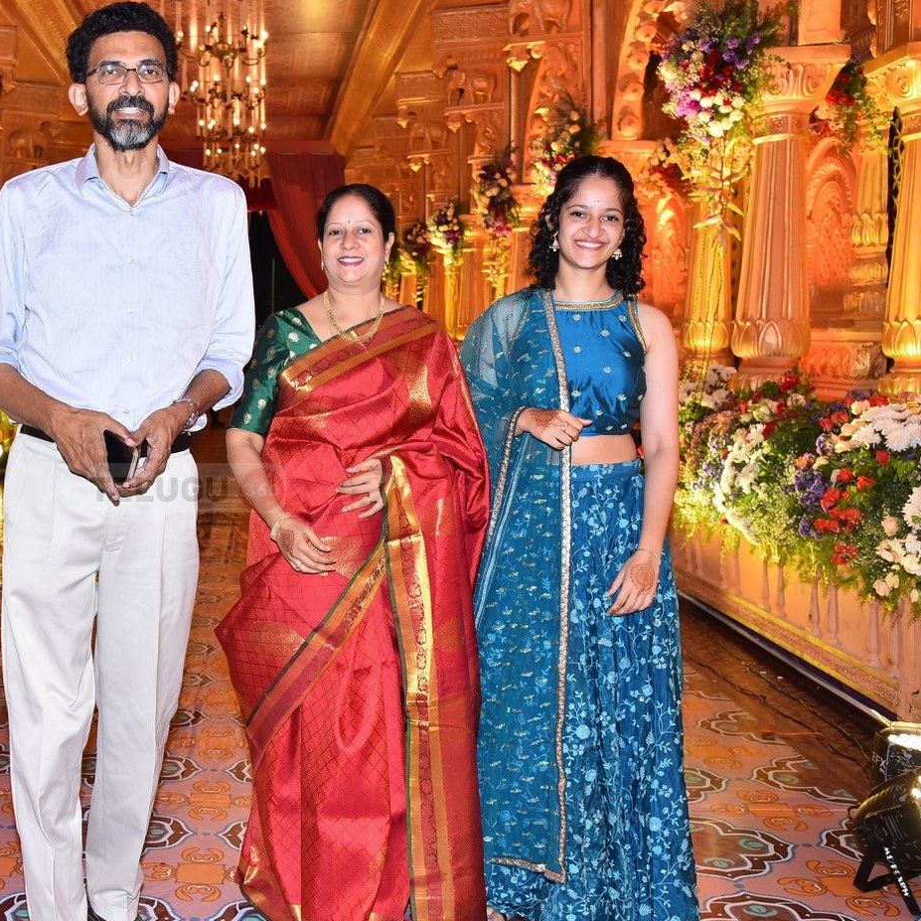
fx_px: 1385
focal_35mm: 46
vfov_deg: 36.8
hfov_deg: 35.6
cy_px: 488
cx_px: 187
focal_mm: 31
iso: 1000
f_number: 5.6
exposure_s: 1/125
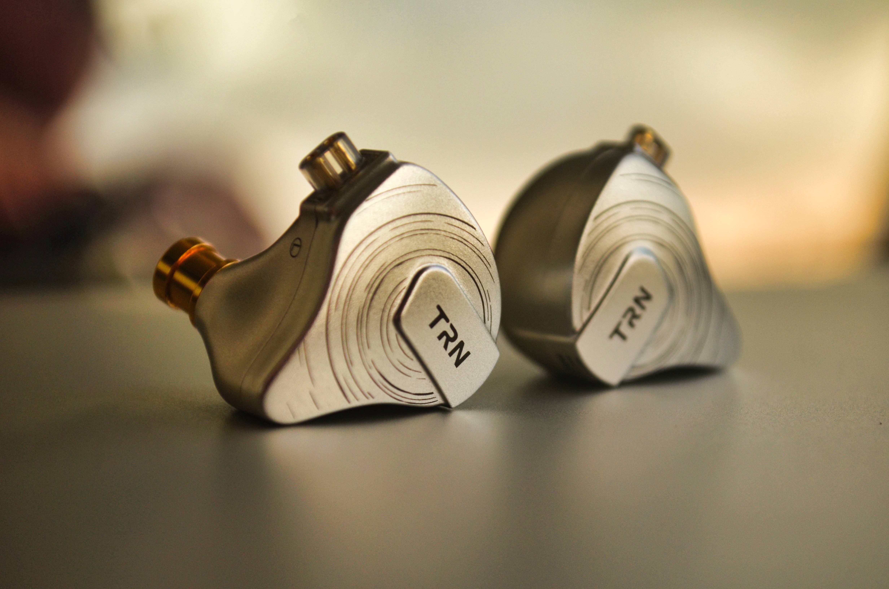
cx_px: 444
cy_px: 294
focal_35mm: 82
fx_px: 2033
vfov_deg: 16.5
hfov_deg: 24.7
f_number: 5.6
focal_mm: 55
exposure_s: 1/250
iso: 200
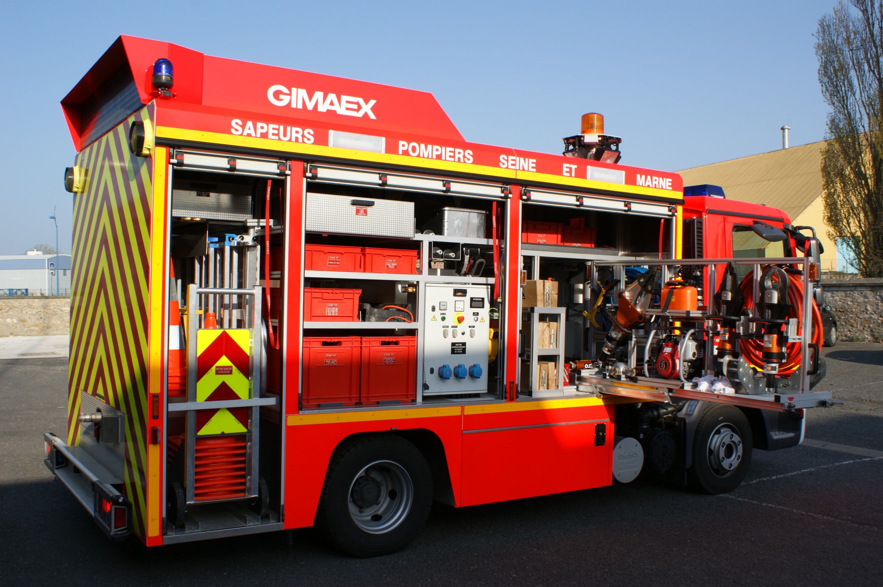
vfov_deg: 39.9
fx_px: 809
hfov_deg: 57.3
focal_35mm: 33
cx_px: 442
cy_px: 294
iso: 100
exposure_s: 1/125
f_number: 10
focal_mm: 22
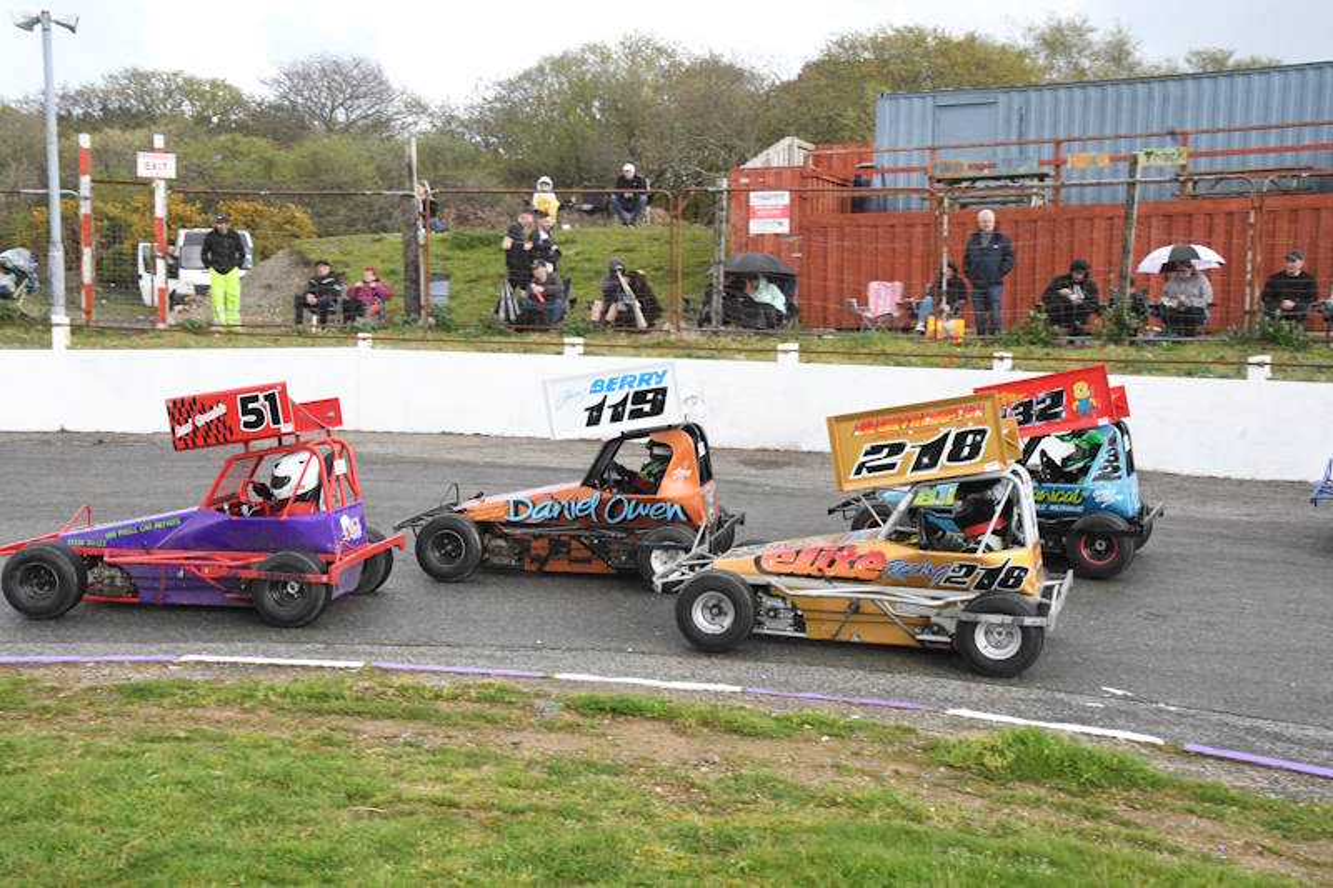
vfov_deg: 29.9
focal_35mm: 45
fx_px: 1666
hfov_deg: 43.6
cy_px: 444
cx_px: 666
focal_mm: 30
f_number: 16
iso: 4000
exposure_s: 1/500
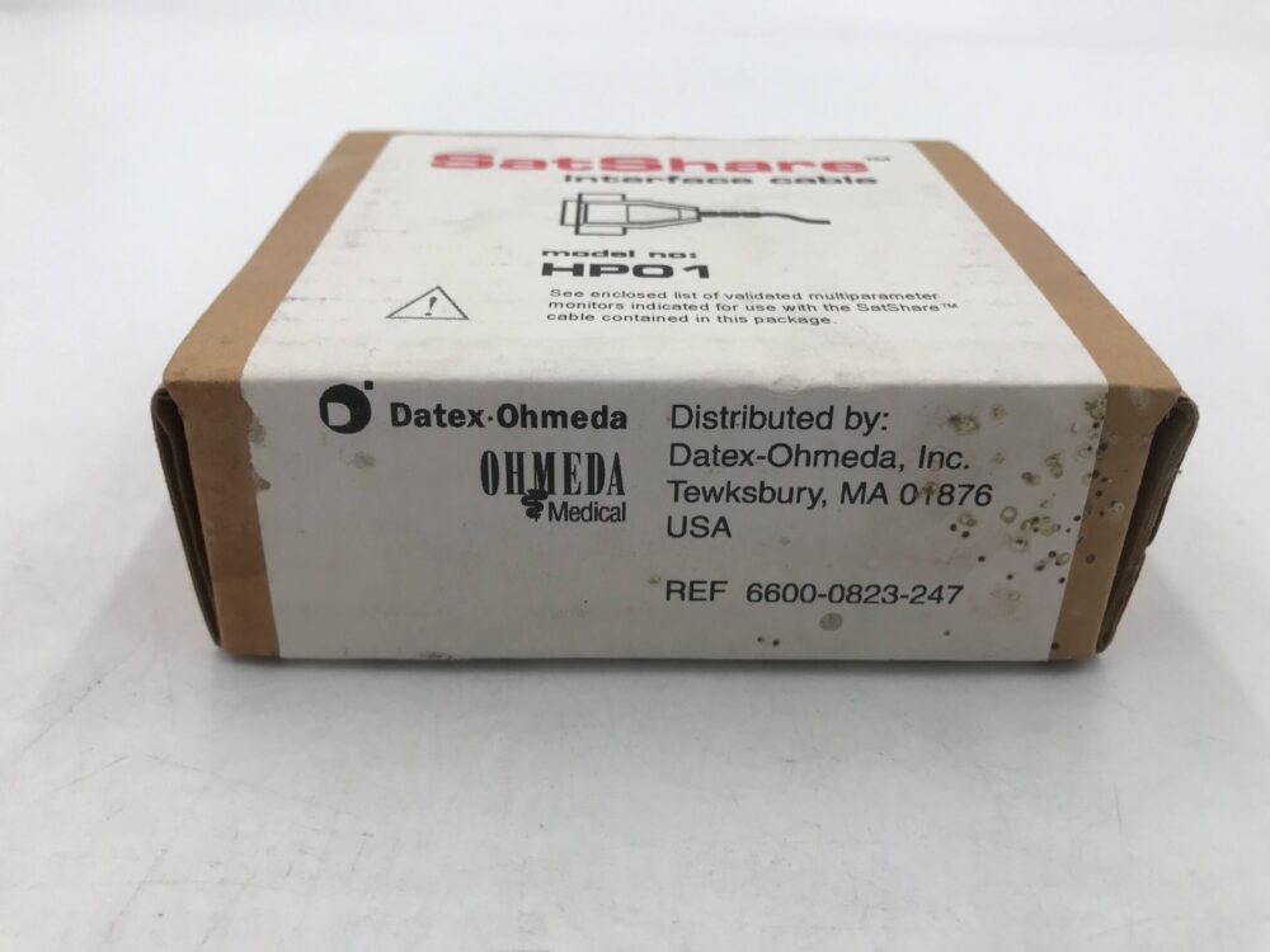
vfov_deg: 49.7
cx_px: 635
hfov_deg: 63.4
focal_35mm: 28
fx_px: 1027
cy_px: 476
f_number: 1.8
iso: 32
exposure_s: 1/120
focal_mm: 3.99
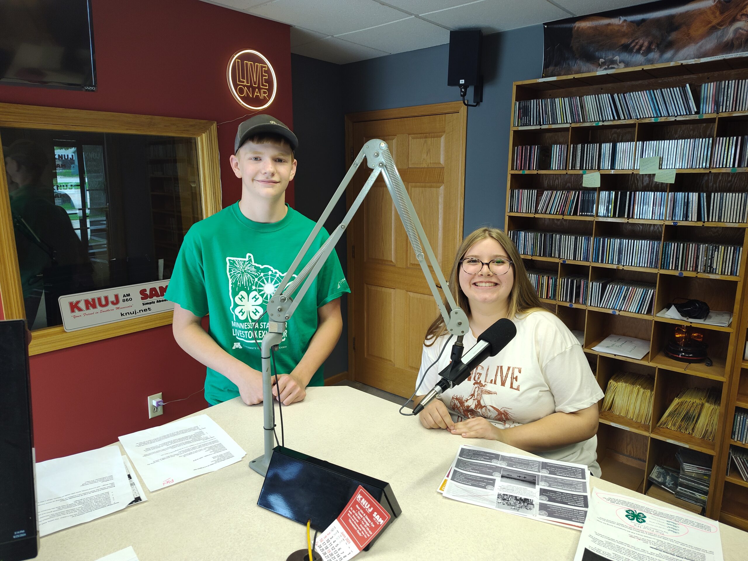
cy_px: 280
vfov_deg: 58.9
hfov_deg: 73.9
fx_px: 497
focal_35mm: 23
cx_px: 374
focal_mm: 5.56
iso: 581
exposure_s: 1/120
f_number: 1.8
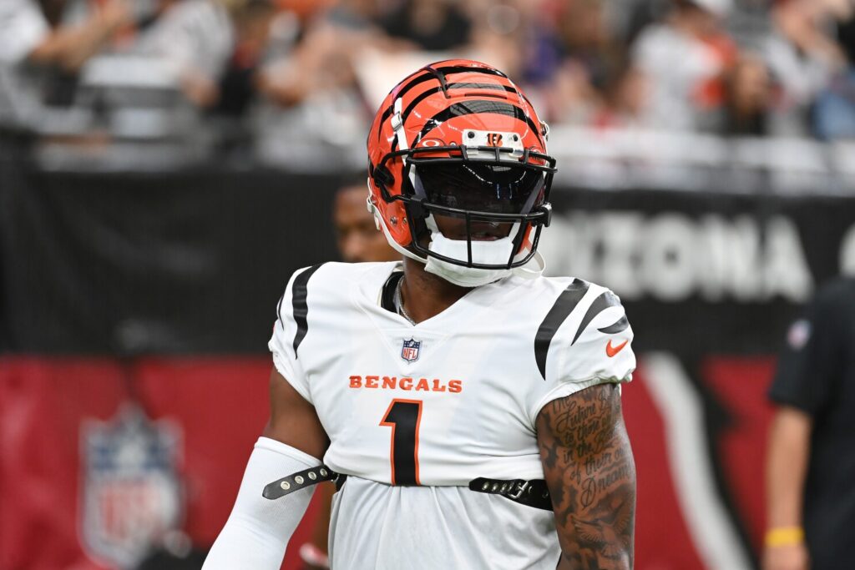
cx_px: 428
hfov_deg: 5.9
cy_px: 285
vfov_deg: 3.9
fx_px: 8313
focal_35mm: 350
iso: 6400
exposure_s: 1/2000
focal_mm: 350
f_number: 5
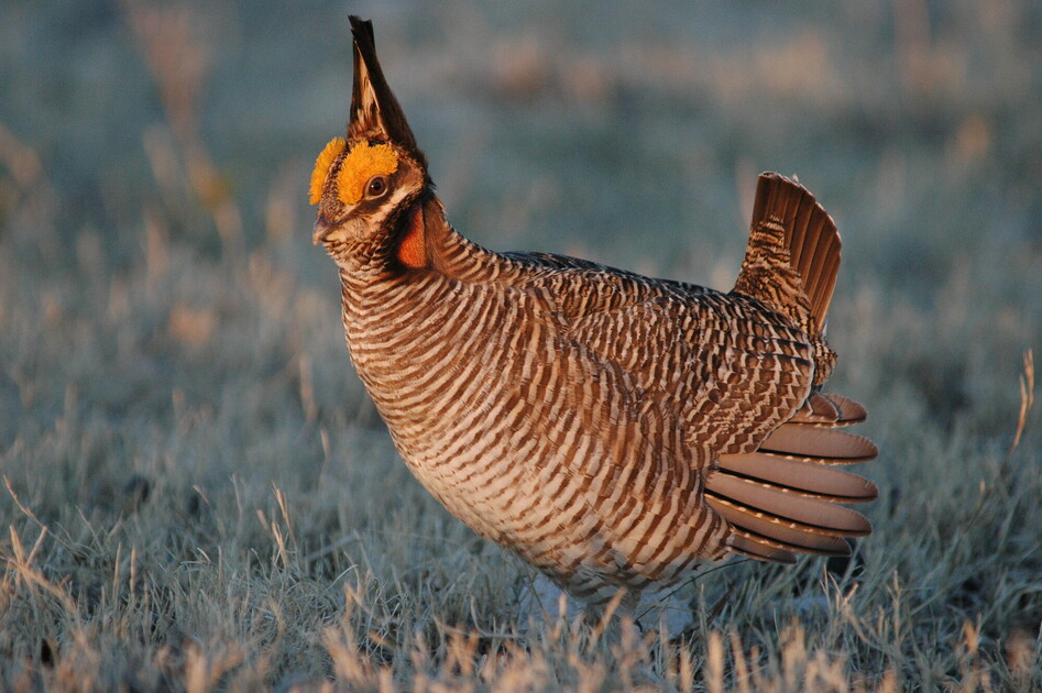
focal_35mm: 750
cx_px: 521
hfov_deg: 2.8
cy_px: 346
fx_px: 21693
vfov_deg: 1.8
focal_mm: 500
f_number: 6.3
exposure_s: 1/400
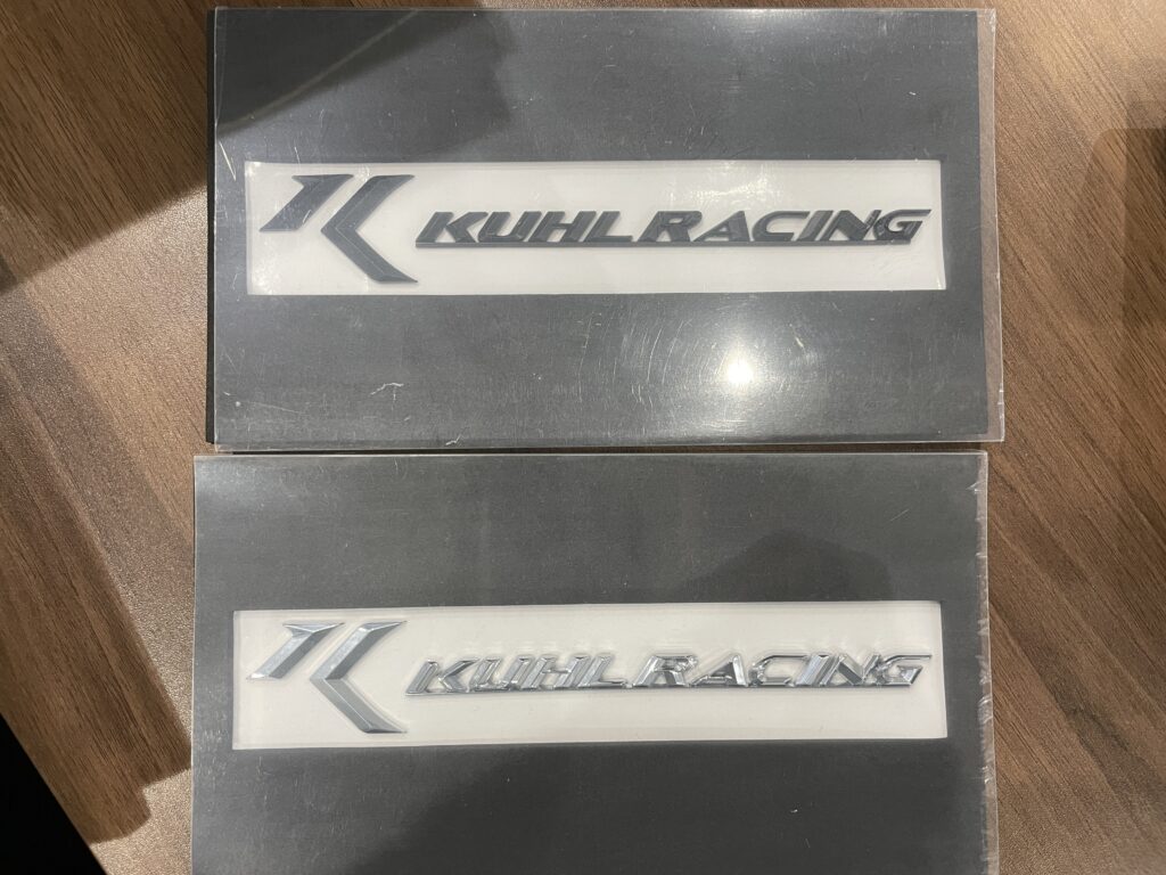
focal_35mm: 26
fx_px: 876
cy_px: 438
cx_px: 583
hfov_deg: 67.3
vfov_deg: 53.1
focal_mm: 4.2
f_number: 1.6
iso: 250
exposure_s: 1/58
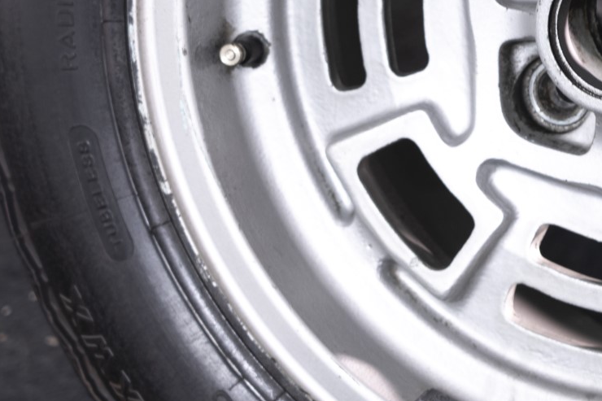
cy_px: 44
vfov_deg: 6.0
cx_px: 678
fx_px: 3795
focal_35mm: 227
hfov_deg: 9.0
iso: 100
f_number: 4
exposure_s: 1.6
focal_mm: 84
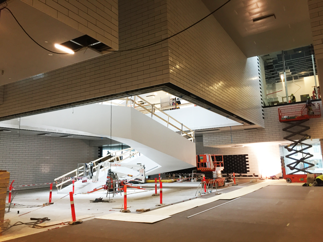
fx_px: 271
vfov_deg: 48.2
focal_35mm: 29
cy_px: 121
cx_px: 162
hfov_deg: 61.7
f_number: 2.2
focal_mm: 4.15
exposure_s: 1/33
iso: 125
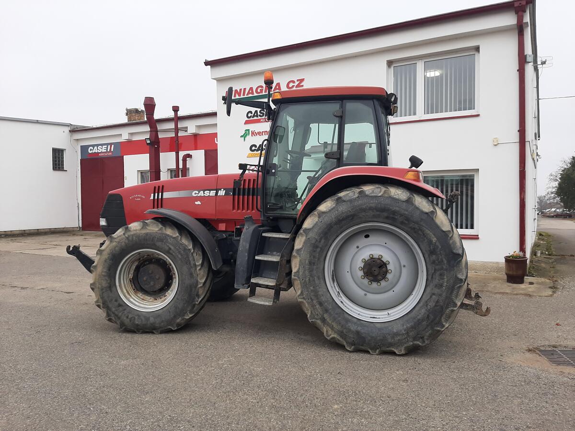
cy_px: 216
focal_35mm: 26
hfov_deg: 67.3
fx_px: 432
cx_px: 288
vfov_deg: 53.1
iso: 40
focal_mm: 3.93
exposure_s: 1/455
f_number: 1.7
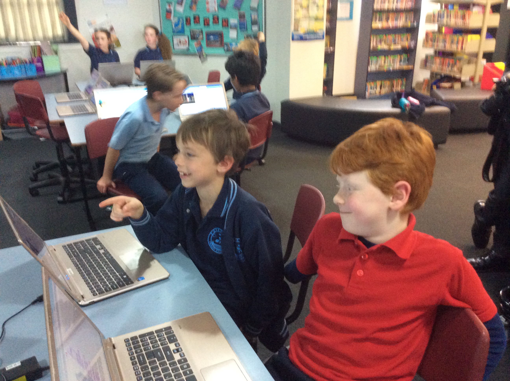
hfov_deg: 56.9
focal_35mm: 32
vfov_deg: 44.1
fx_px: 471
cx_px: 255
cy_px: 190
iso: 320
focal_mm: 3.3
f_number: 2.4
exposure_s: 1/24
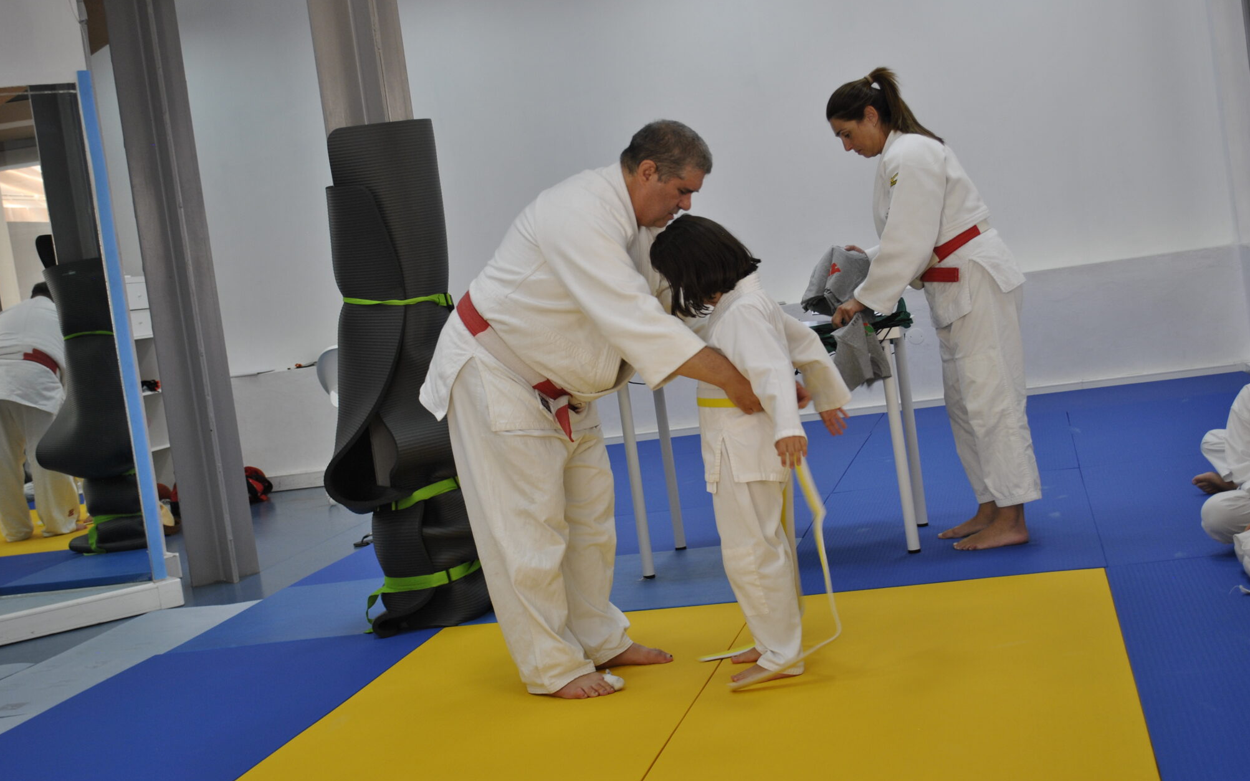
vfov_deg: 25.8
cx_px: 634
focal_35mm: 50
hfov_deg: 40.3
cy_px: 369
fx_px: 1703
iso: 220
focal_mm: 32
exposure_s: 1/30
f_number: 4.8
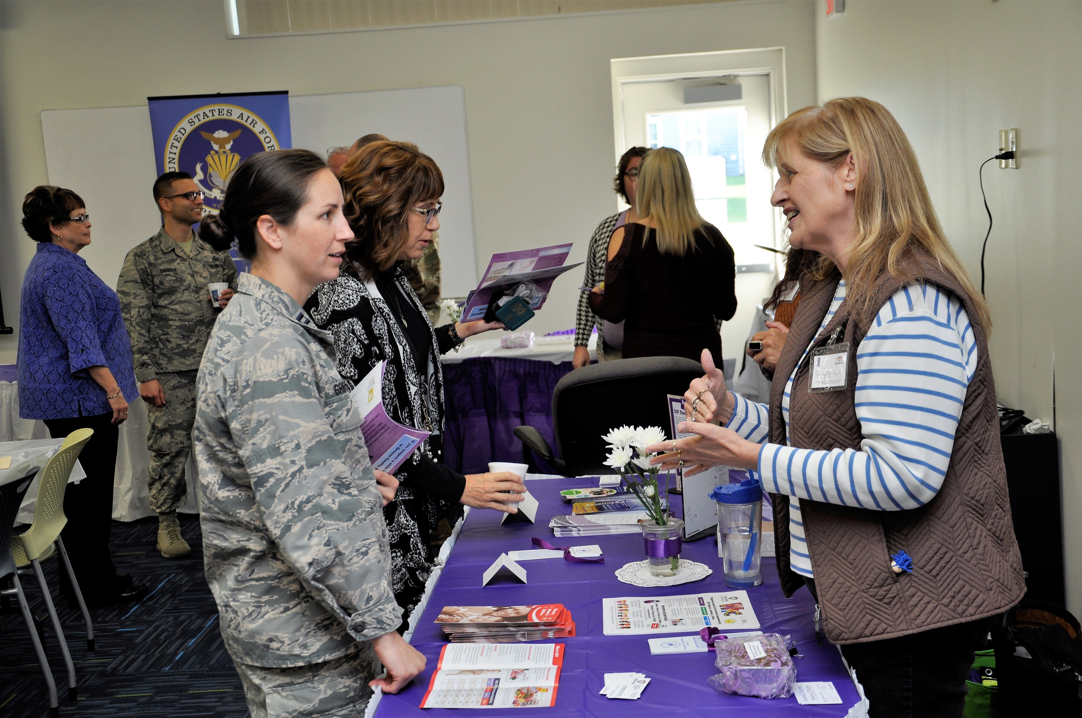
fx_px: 1441
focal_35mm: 48
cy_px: 359
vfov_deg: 28.0
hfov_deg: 41.2
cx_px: 541
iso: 320
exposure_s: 1/60
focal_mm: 32
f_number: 4.5
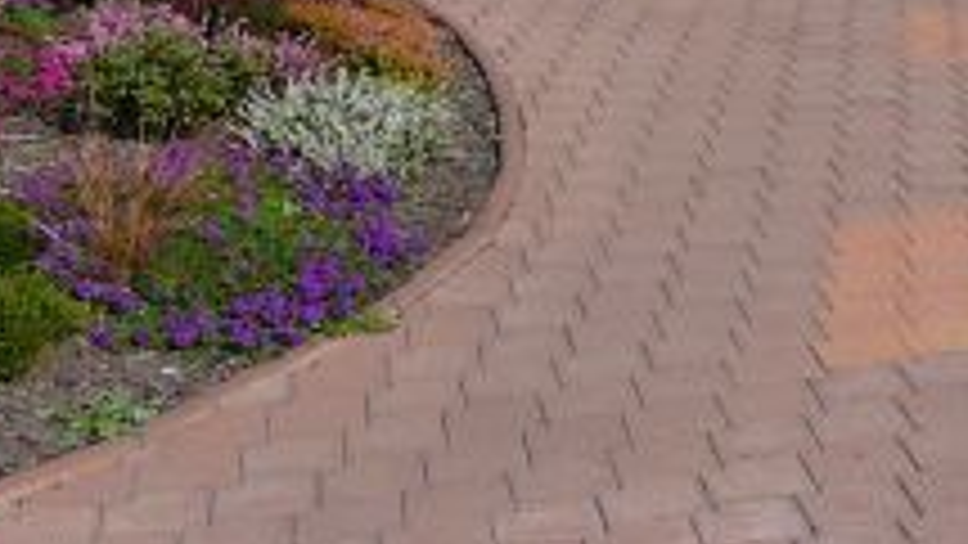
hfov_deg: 23.3
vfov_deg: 12.7
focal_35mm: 91
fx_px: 2336
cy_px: -229
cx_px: 653
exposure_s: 1/640
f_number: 5
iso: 80
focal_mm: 5.2
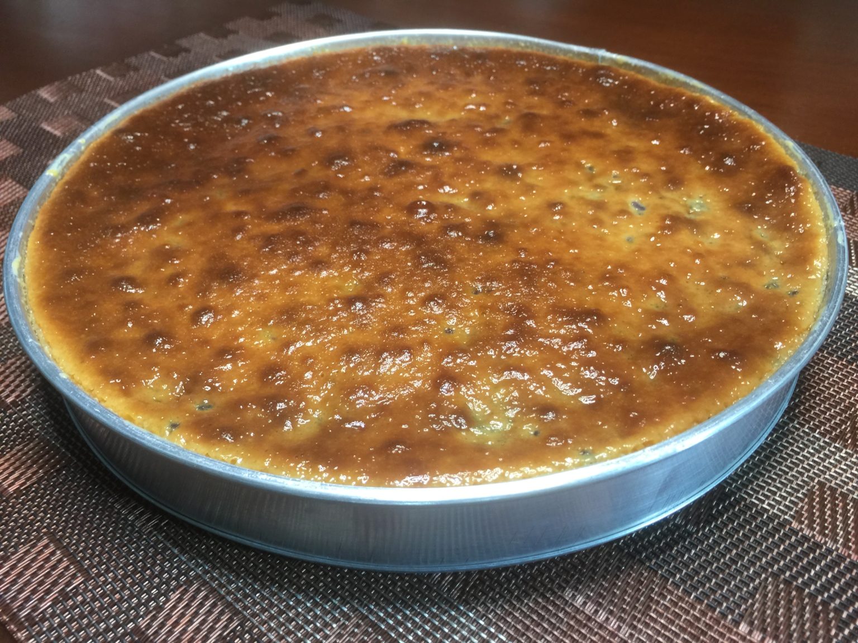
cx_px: 429
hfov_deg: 61.7
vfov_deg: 48.2
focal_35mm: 29
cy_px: 322
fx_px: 719
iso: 50
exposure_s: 1/15
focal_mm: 4.15
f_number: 2.2
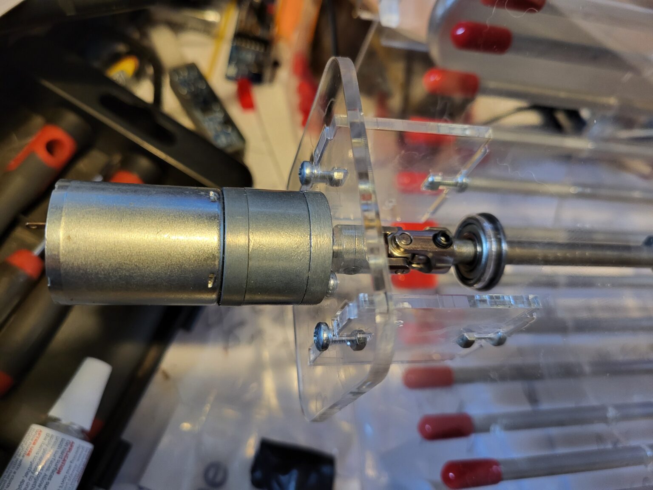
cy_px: 245
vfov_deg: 53.1
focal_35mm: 26
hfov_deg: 67.3
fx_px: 490
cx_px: 326
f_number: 1.8
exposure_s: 1/50
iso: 400
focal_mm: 5.4
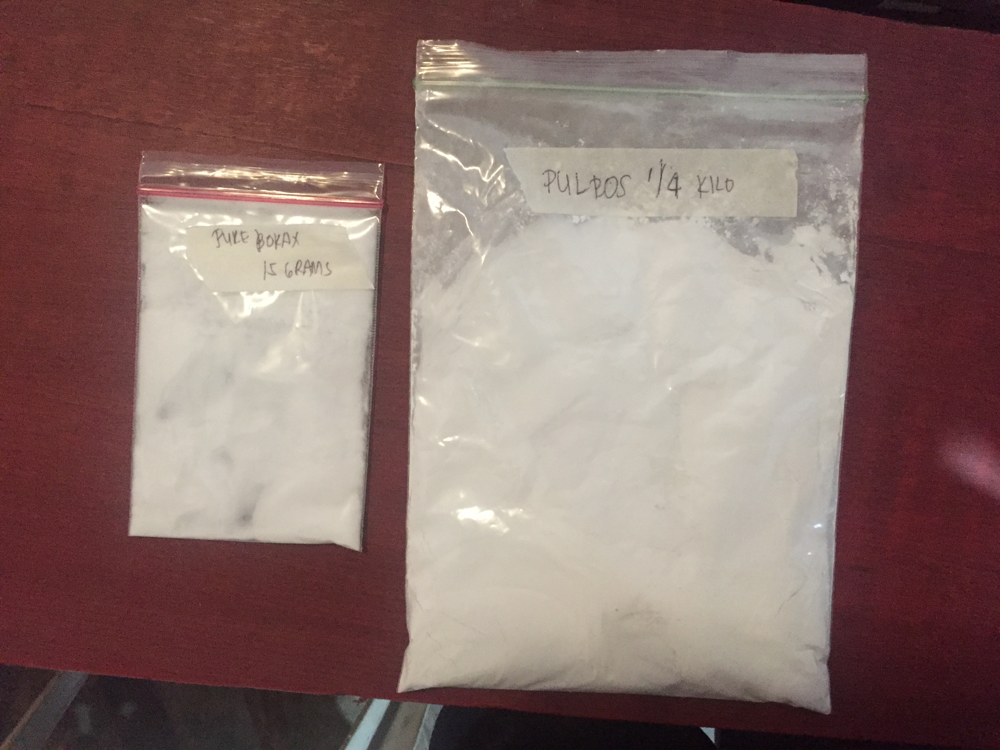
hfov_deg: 61.7
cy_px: 375
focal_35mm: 29
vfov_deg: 48.2
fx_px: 838
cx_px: 500
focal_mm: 4.15
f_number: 2.2
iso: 400
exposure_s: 1/15
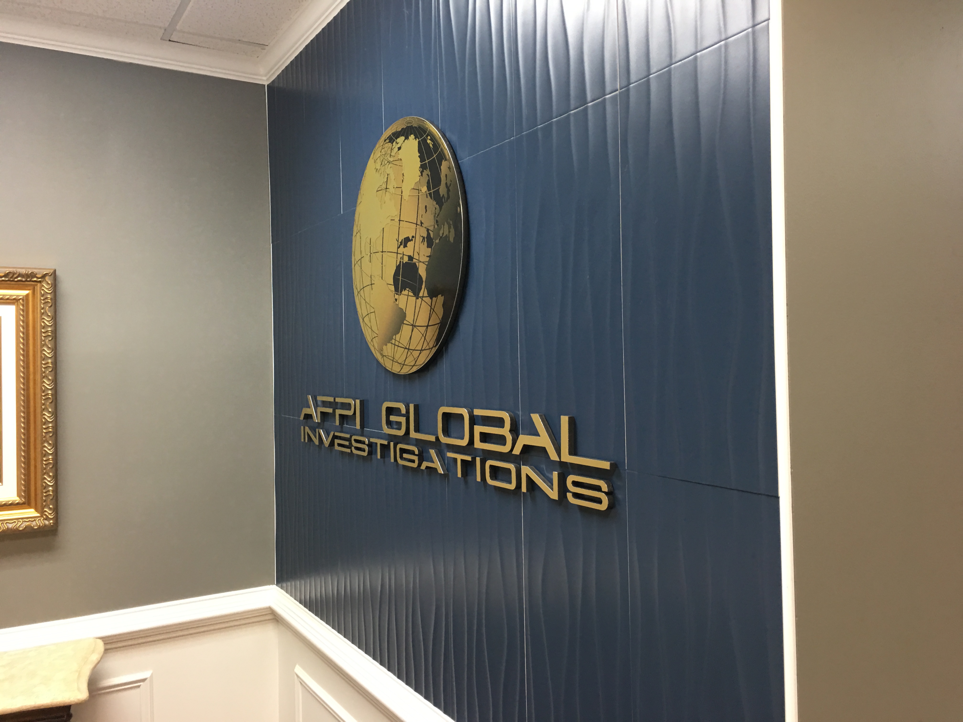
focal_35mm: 29
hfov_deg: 61.7
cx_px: 482
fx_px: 807
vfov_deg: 48.2
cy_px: 361
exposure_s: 1/15
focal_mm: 4.15
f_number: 2.2
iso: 40
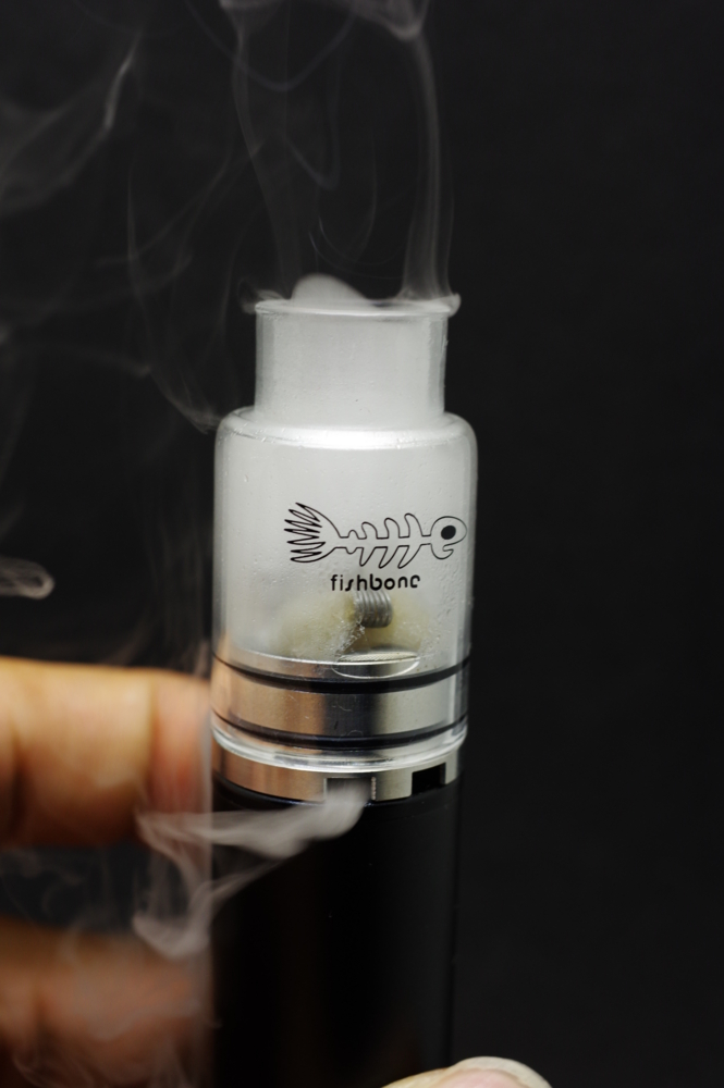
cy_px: 544
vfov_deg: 38.2
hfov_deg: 25.9
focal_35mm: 52
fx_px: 1571
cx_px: 362
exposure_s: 1/60
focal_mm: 35
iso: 400
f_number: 6.3
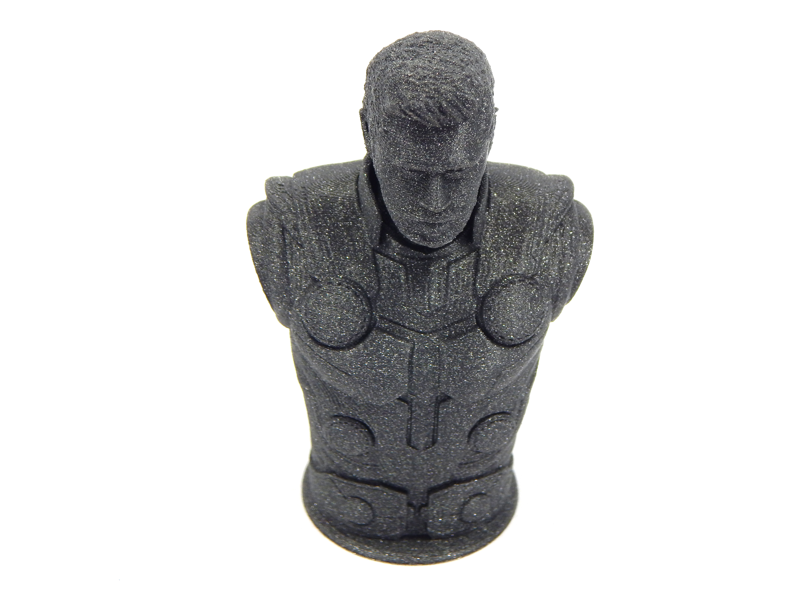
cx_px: 404
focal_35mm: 85
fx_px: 1982
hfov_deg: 23.0
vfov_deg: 17.4
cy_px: 302
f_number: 4.3
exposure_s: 1/80
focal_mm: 15.3
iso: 125
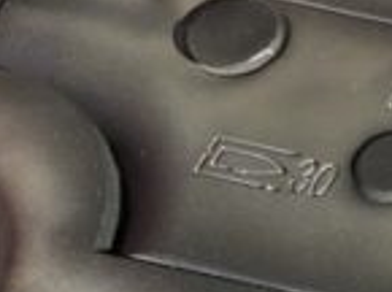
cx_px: 1352
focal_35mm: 170
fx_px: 1920
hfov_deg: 8.6
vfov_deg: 8.2
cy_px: 622
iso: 40
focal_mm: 4.6
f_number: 1.8
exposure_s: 1/240
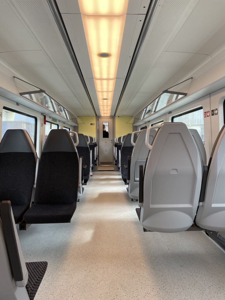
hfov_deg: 53.1
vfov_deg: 67.3
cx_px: 112
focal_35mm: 26
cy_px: 150
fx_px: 225
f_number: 1.6
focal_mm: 4.2
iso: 80
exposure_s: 1/121
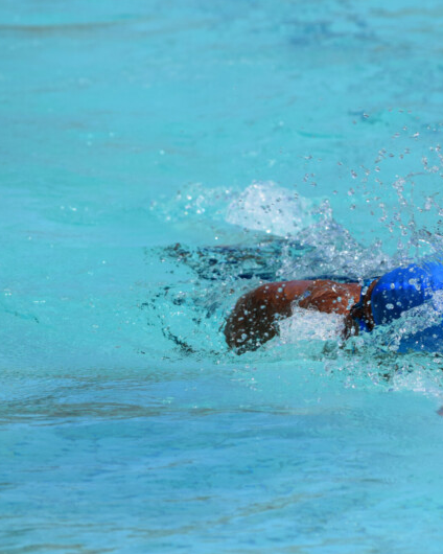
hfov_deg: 3.6
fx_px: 6965
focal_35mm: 425
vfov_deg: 4.6
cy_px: 276
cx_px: 355
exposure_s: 1/1000
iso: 200
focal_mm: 200
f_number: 8
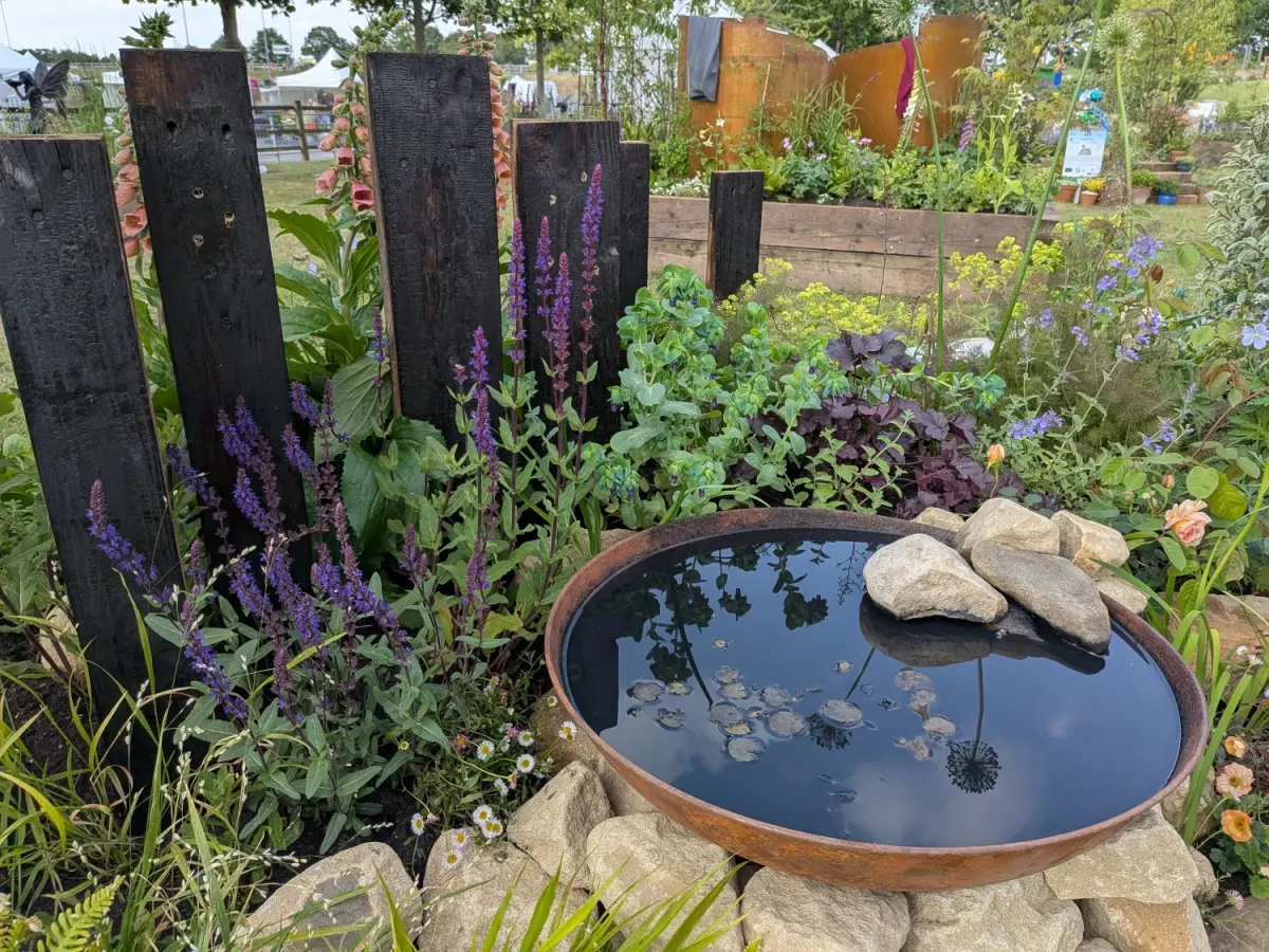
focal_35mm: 24
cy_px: 476
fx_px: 880
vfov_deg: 56.8
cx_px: 634
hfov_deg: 71.6
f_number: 1.7
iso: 26
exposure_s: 1/409
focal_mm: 4.53
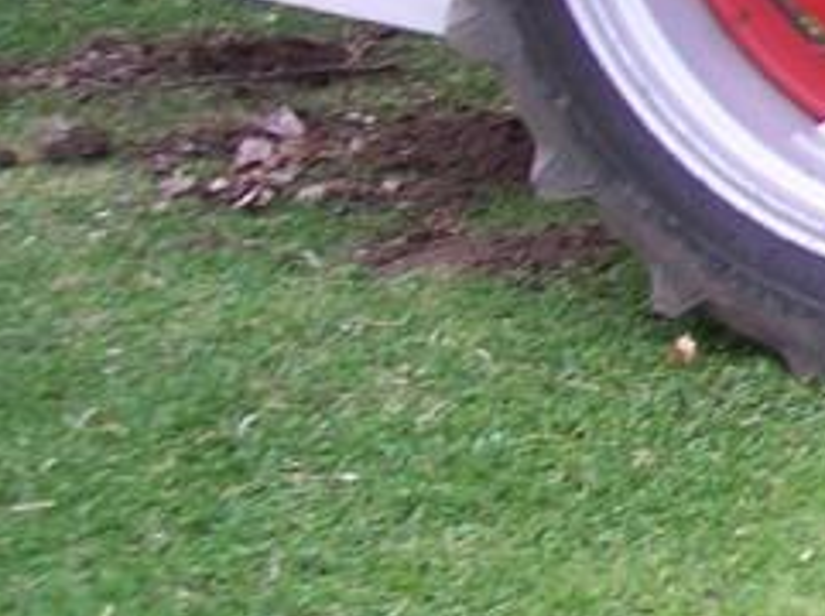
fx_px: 3950
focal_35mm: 166
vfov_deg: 8.7
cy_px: -339
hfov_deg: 10.9
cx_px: 1640
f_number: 2.8
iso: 100
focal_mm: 8
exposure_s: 1/60
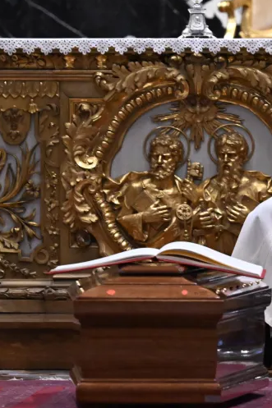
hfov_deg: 2.1
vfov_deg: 3.2
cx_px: 260
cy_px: 202
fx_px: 7394
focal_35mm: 652
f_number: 5
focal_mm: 270
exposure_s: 1/320
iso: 5000
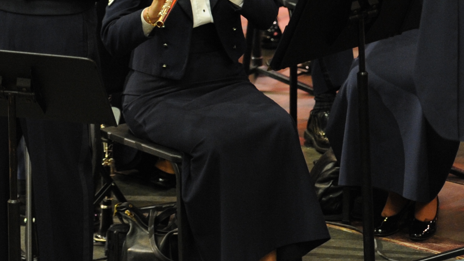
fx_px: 4983
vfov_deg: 3.0
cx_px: 354
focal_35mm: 405
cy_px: -23
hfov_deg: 5.3
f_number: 2.8
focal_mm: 116
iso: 1600
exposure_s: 1/50
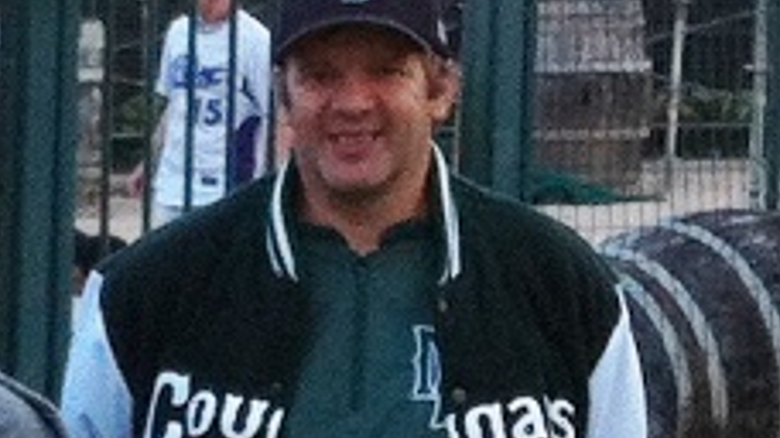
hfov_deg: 8.9
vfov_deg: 5.6
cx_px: -1240
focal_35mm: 212
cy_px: 897
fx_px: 4383
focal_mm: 3.85
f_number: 2.8
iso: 125
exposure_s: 1/120
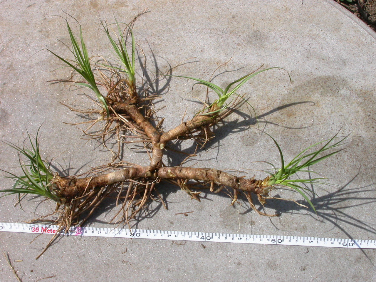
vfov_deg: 24.0
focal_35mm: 61
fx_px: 663
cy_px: 141
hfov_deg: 31.7
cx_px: 188
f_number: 8.9
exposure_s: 1/386
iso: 100
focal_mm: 12.7
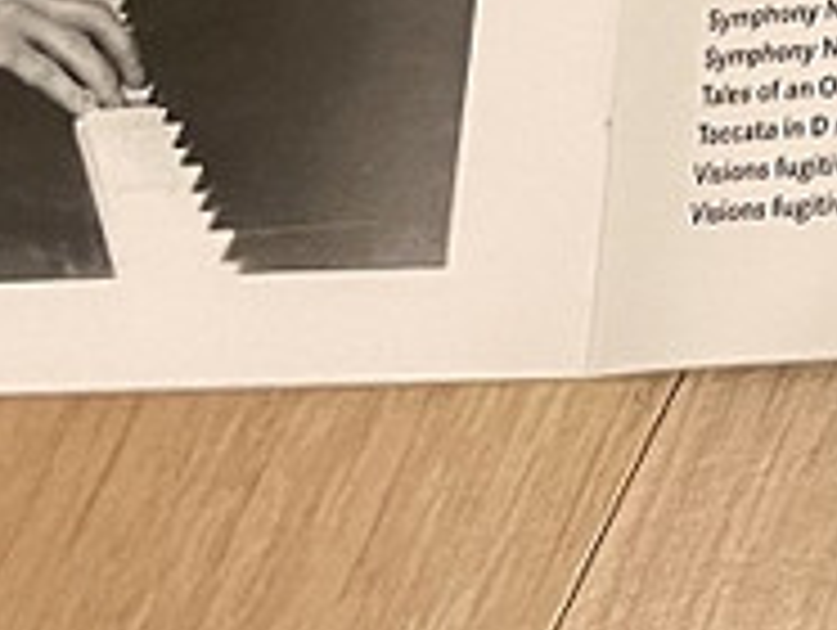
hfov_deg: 11.7
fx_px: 3607
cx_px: 1732
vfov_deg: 8.9
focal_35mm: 149
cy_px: -954
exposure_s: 1/25
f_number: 1.6
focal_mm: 4.2
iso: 640
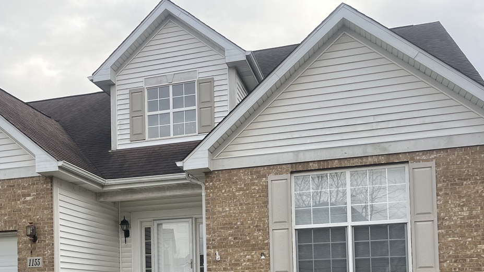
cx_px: 163
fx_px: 565
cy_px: 269
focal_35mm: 44
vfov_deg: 25.8
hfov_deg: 45.7
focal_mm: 5.1
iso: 50
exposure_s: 1/777
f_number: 1.6
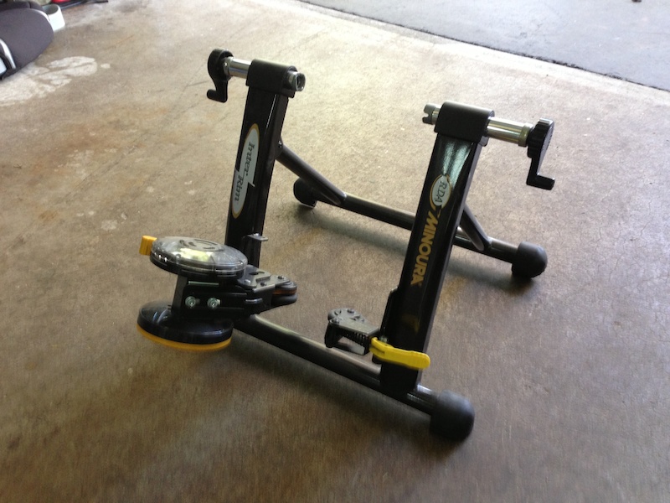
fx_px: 639
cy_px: 252
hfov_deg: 55.4
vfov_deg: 42.9
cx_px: 335
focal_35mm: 33
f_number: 2.4
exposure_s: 1/20
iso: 125
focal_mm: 4.13
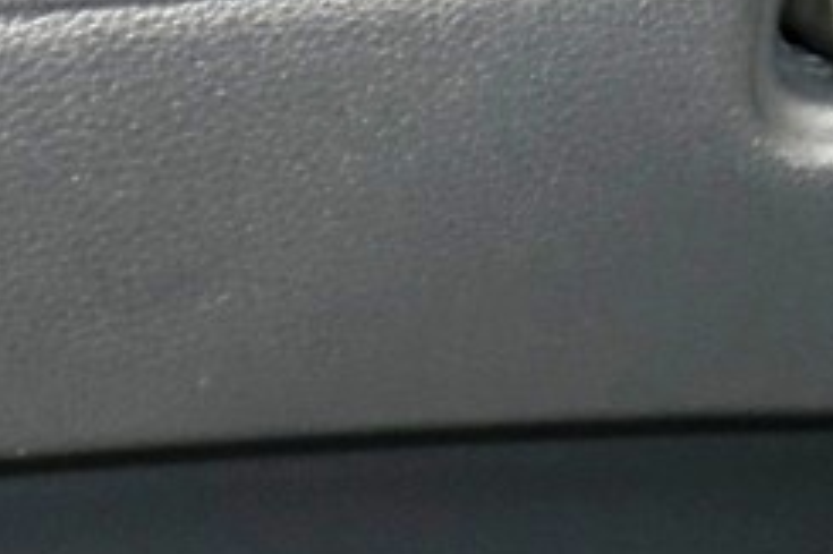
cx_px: 748
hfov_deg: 9.8
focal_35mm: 209
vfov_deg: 6.5
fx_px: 4833
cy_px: 568
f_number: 1.78
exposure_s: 1/24
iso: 640
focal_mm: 6.86
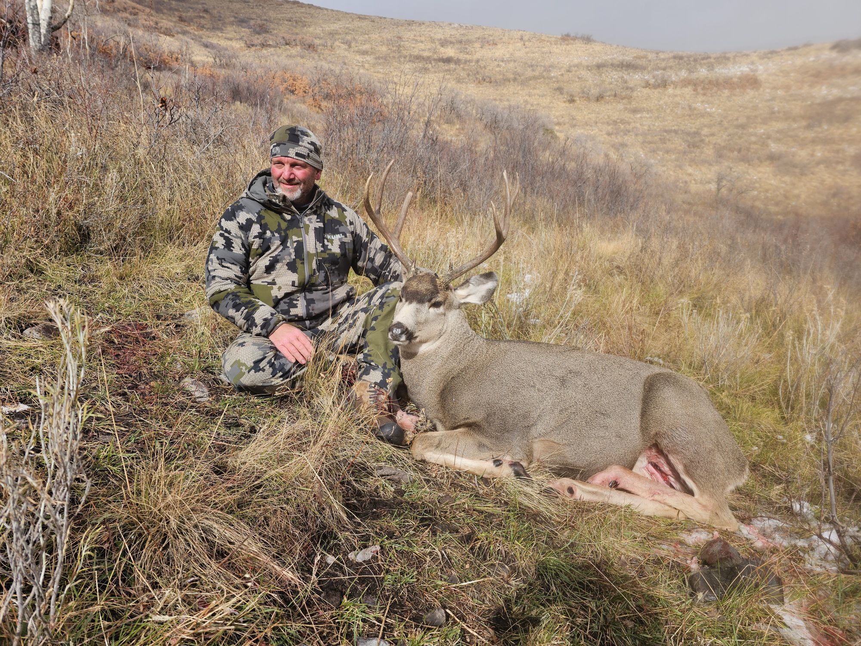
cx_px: 430
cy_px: 323
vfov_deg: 58.9
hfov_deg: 73.9
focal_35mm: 23
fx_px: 572
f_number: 1.7
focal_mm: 6.3
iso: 10
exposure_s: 1/714
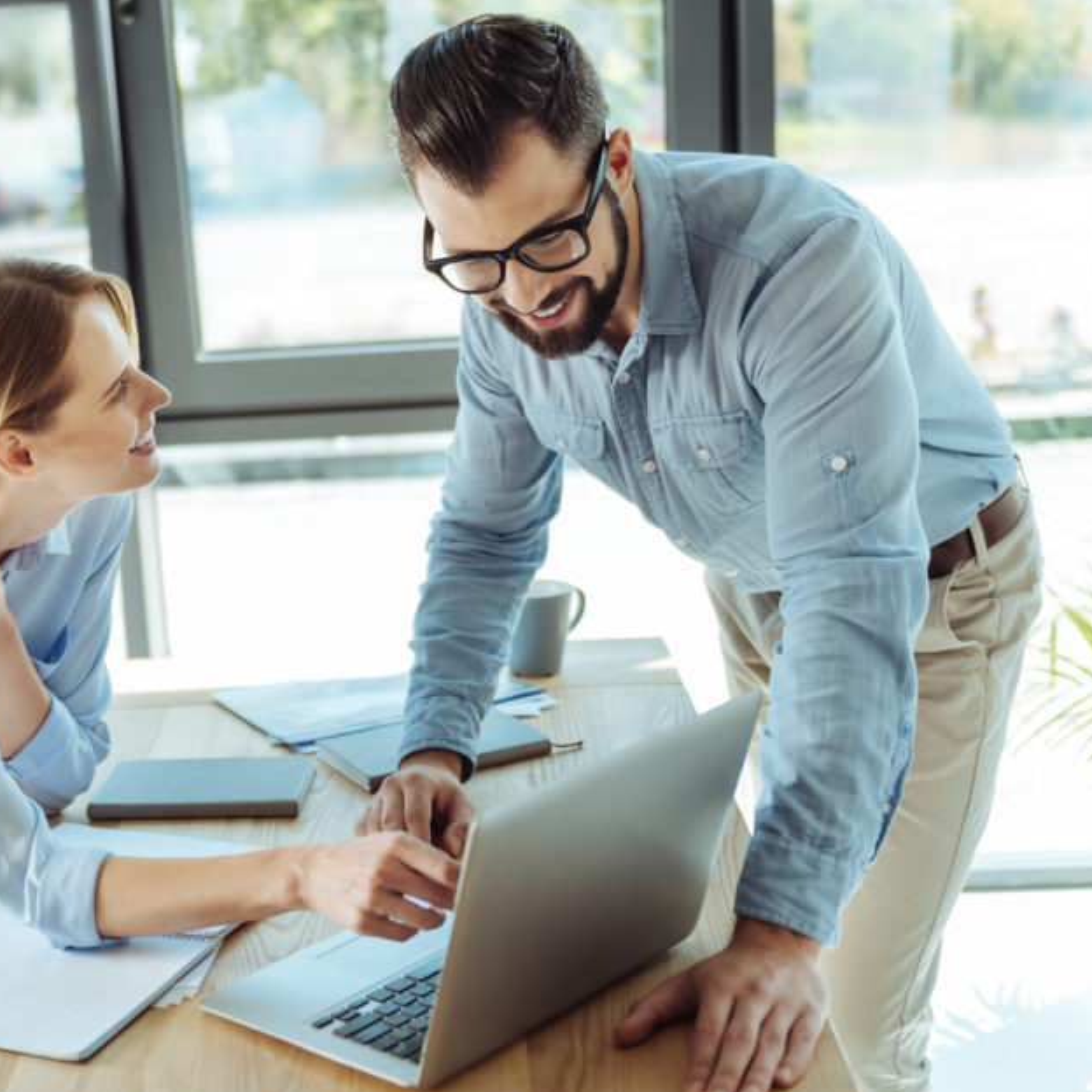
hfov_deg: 31.7
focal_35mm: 53
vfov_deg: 32.2
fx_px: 1892
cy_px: 567
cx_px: 289
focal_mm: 38
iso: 100
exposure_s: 1/160
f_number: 2.8
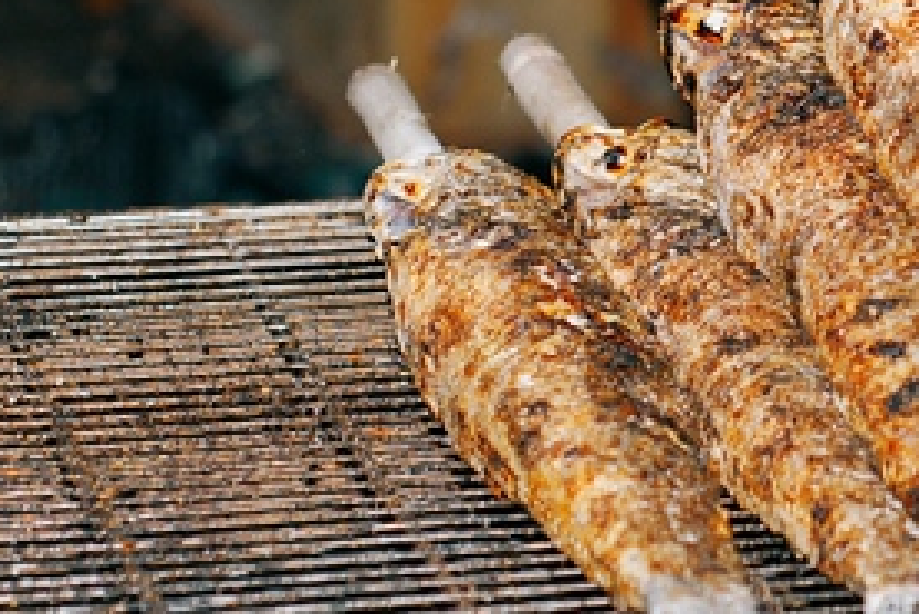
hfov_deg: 11.7
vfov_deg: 7.9
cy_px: -17
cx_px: 1012
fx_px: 4418
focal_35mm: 173
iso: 400
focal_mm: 50
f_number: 2.8
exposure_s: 1/60
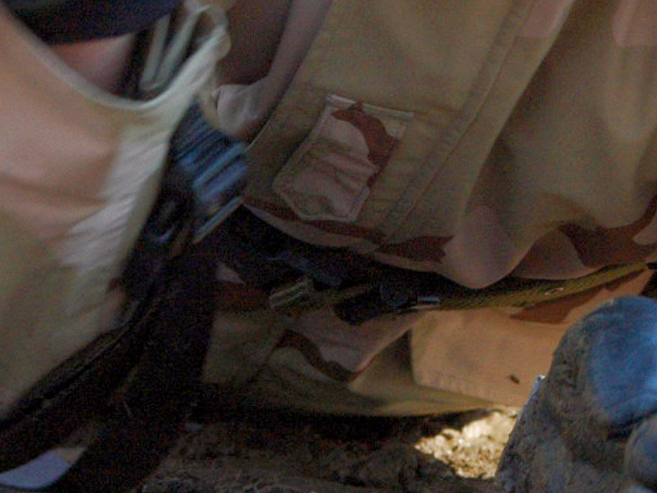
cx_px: 205
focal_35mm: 291
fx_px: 5523
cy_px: -29
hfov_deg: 6.8
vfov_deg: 5.1
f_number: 8
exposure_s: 1/125
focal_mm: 70
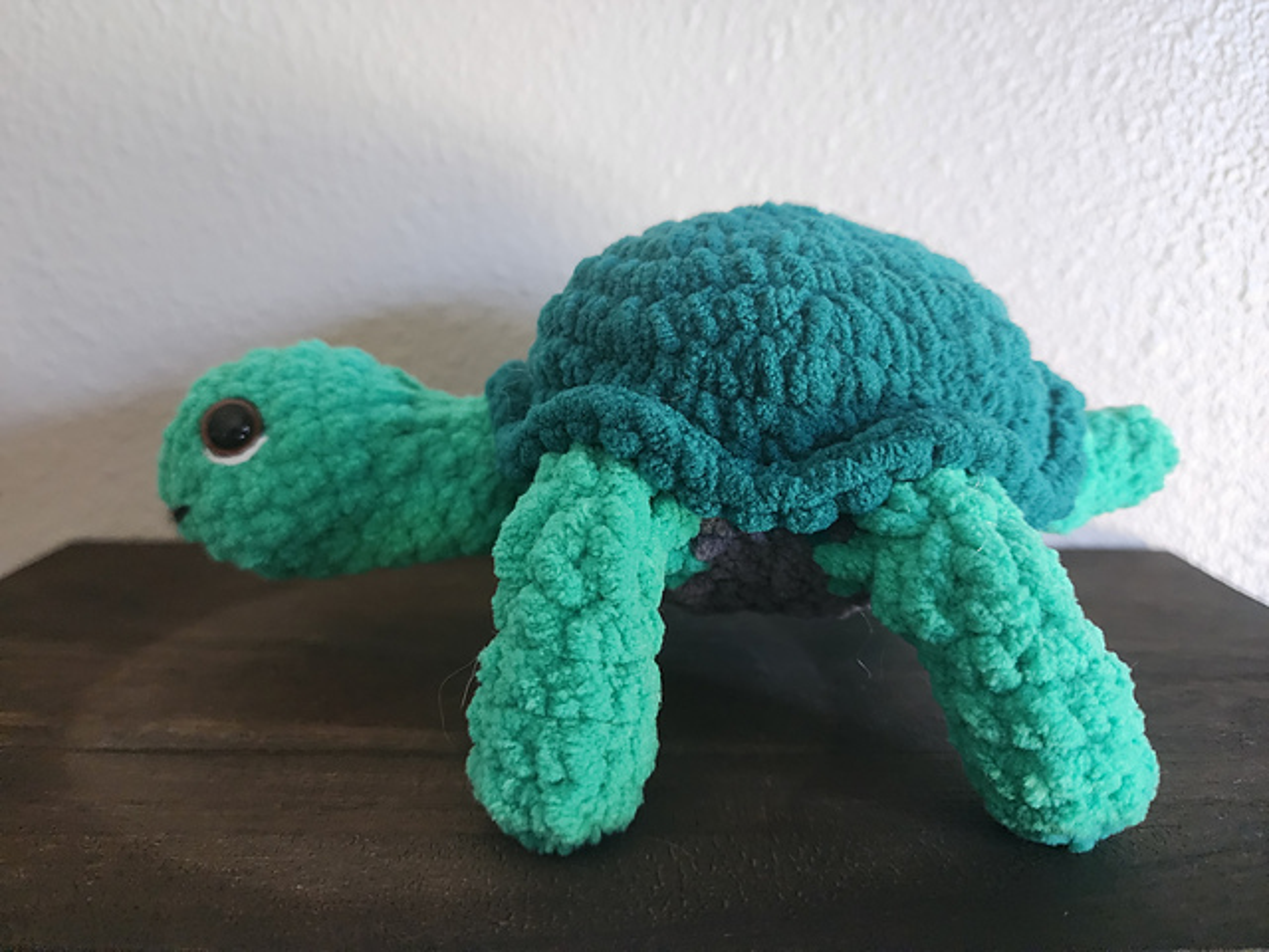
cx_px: 634
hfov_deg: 73.9
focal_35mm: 23
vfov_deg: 58.9
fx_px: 843
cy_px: 476
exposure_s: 1/120
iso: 1000
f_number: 1.8
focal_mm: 6.4
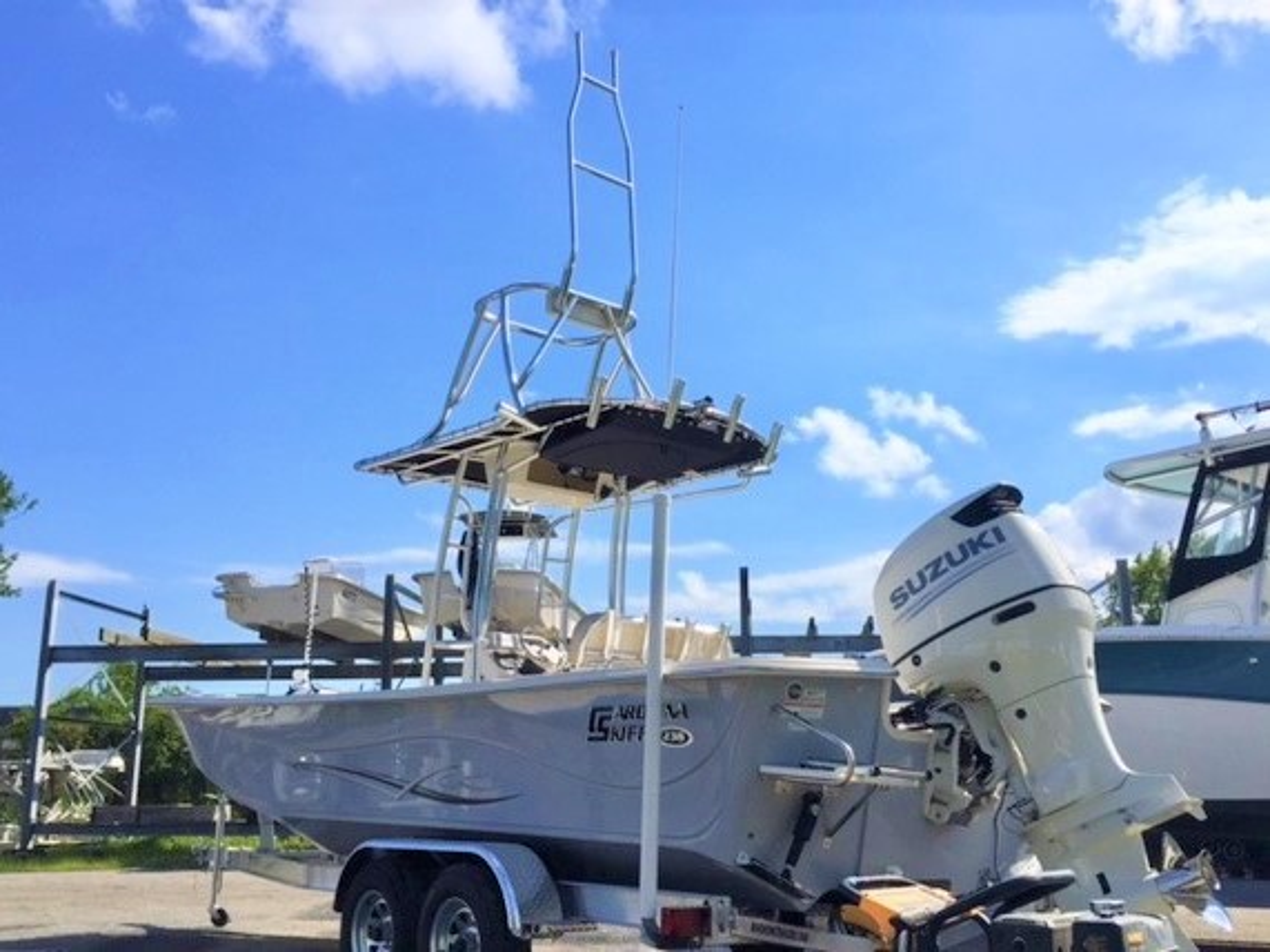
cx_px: 635
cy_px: 476
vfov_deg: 48.2
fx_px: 1064
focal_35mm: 29
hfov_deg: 61.7
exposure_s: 1/3597
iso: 32
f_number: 2.2
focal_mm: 4.15
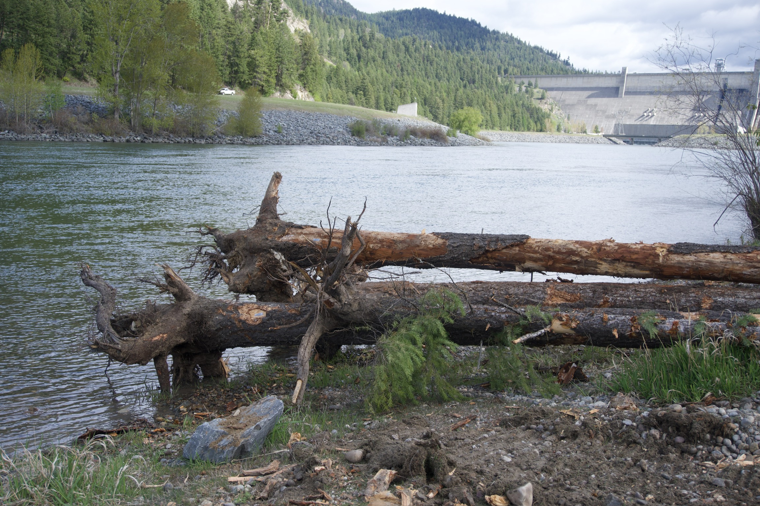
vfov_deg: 30.8
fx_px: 918
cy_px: 253
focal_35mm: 44
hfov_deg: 45.0
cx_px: 380
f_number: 5.6
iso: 100
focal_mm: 29
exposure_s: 1/200
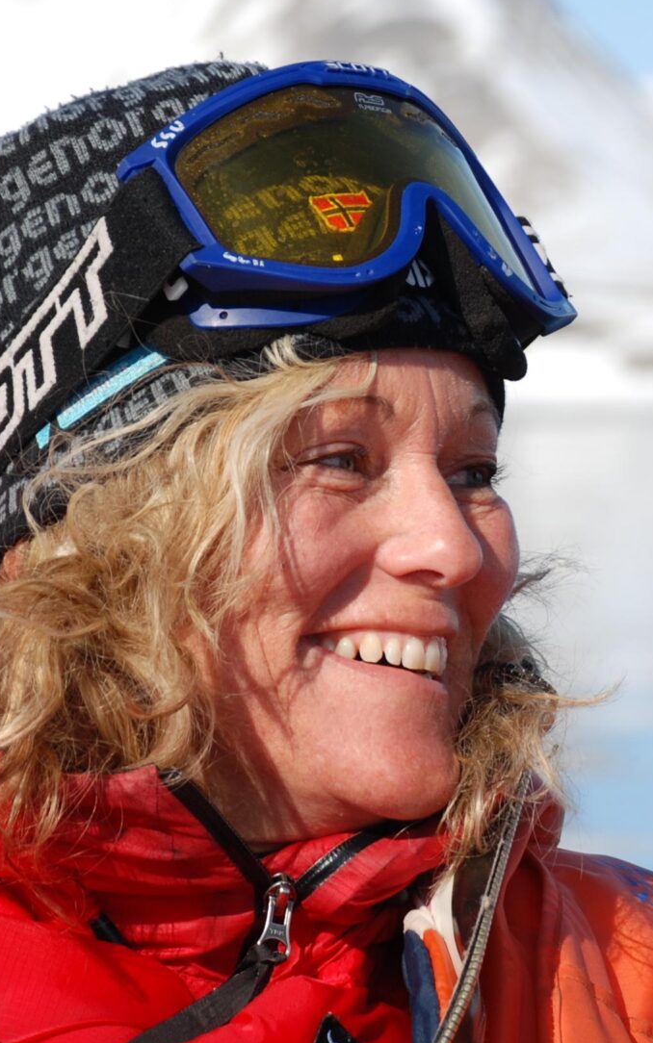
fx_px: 7200
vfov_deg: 8.3
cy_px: 475
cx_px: 575
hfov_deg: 5.2
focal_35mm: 253
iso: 100
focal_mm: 70
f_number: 6.3
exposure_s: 1/640
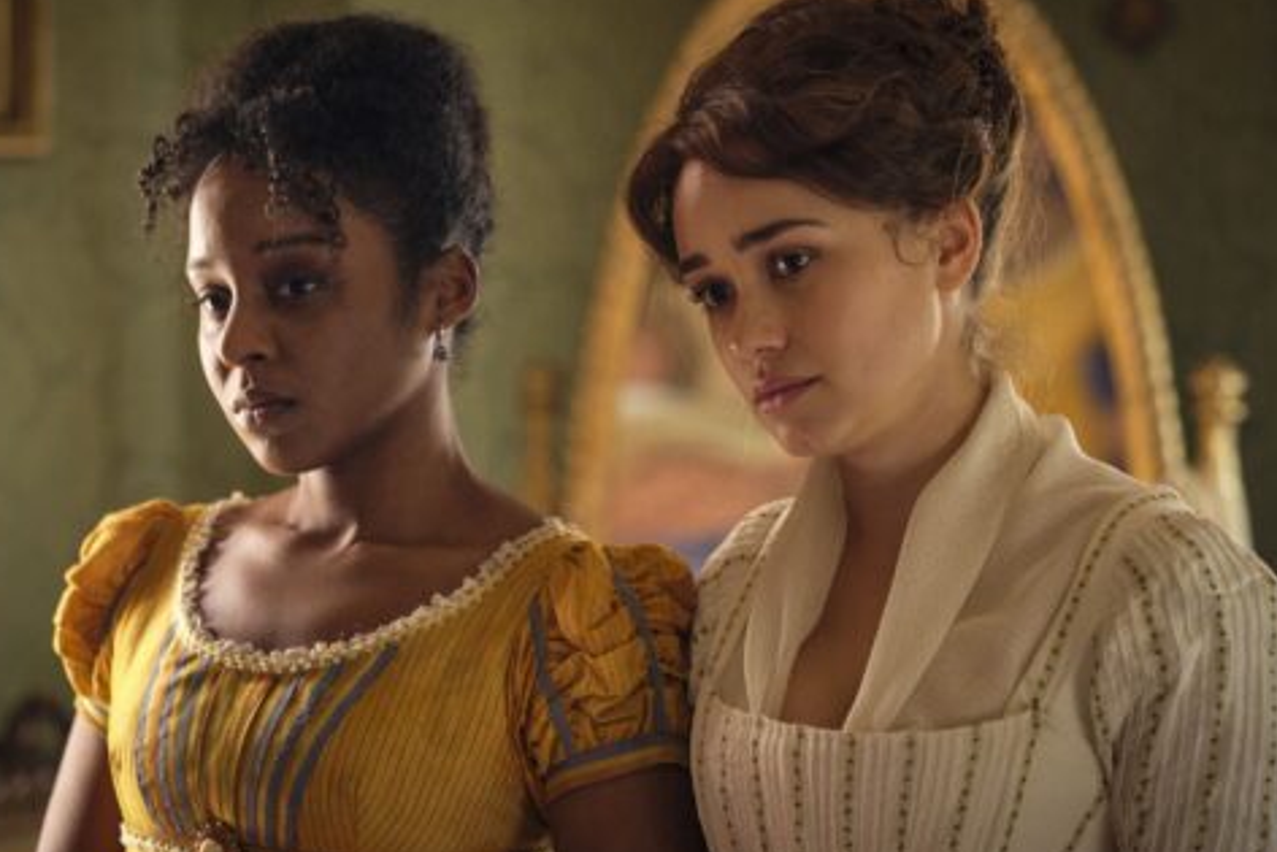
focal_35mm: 163
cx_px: 606
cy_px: 408
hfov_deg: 12.6
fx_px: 5783
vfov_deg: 8.4
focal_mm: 90
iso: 4000
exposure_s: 1/100
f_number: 2.2
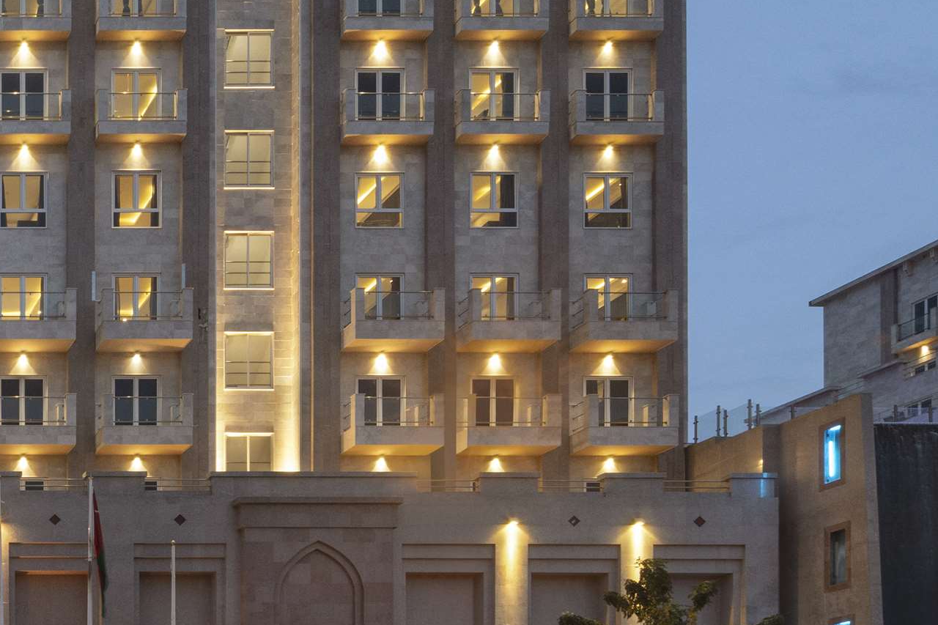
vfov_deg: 28.1
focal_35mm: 48
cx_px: -240
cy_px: 325
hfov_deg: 32.4
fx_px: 1250
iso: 500
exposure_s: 1
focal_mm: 16
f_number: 11
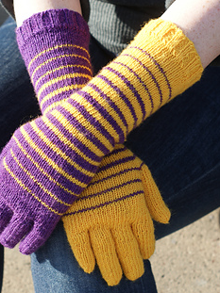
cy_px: 148
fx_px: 984
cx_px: 83
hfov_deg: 12.8
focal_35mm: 116
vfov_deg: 17.0
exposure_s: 1/250
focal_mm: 50
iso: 100
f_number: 4.5
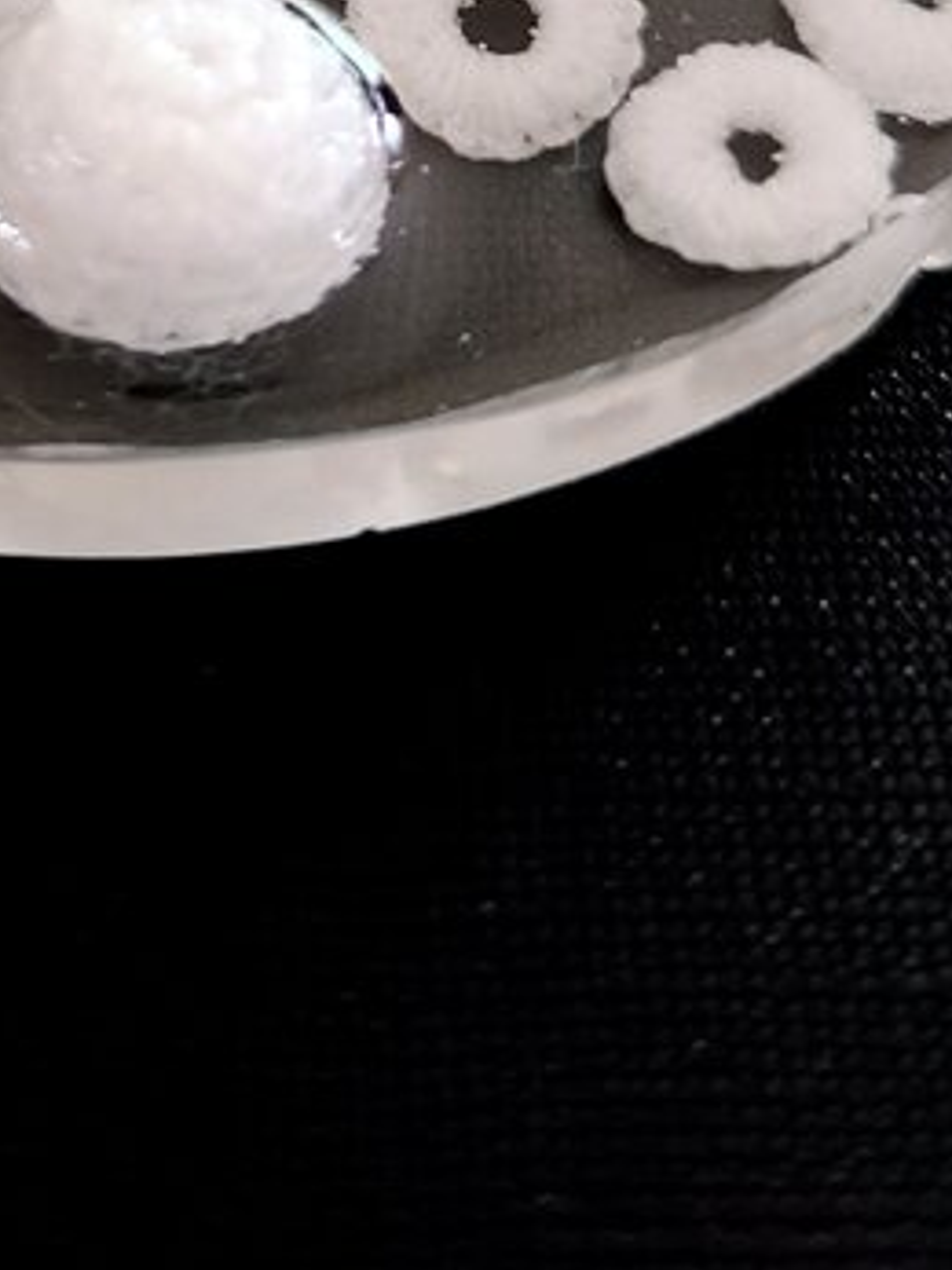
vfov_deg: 26.9
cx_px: 106
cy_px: -240
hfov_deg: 22.4
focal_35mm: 64
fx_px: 2348
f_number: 1.8
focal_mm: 5.4
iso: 640
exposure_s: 1/33
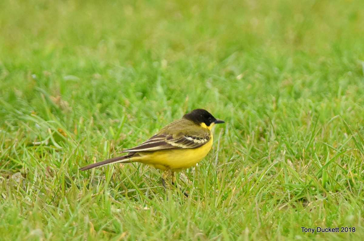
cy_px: 120
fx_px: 4237
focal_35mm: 420
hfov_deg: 4.9
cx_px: 182
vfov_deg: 3.3
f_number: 5.6
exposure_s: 1/500
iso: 1000
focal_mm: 420
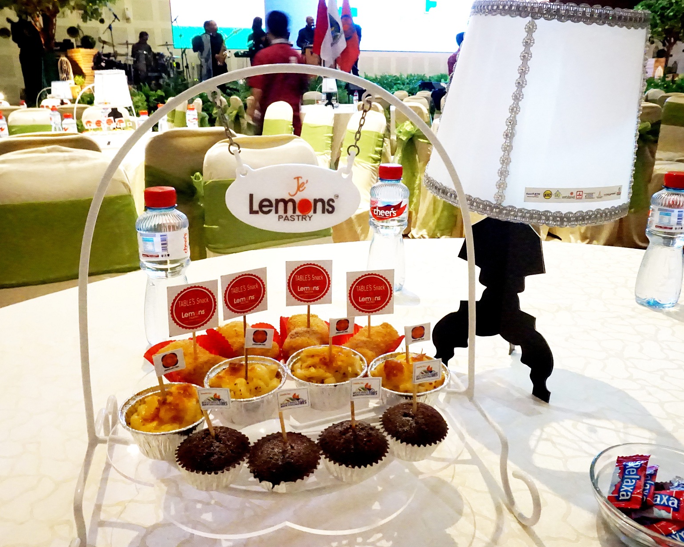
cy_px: 266
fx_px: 567
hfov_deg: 62.2
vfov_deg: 51.5
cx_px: 339
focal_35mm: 28
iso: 5000
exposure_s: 1/10
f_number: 14
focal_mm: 16
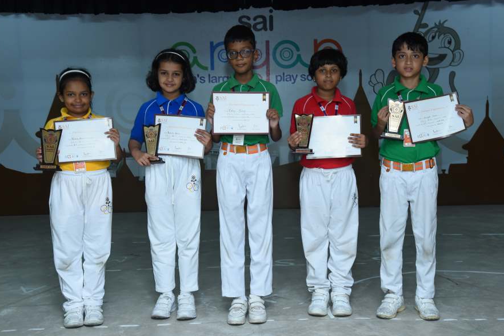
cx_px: 252
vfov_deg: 26.5
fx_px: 714
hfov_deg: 38.9
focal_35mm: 51
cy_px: 166
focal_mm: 50
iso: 1600
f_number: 7.1
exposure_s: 1/160
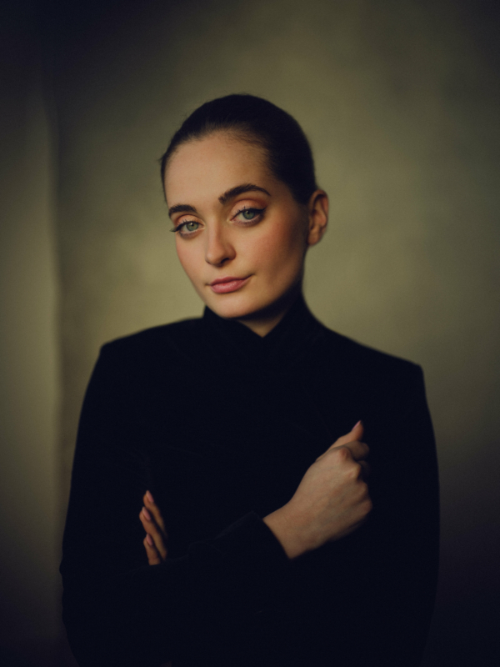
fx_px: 847
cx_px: 250
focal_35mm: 44
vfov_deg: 42.9
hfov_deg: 32.9
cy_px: 334
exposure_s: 1/1600
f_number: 1.4
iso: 160
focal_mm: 55
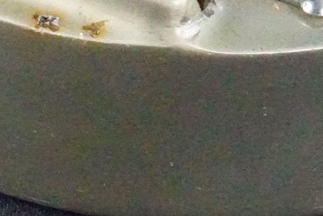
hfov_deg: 9.7
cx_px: 193
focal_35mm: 211
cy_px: -135
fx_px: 1894
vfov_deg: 6.4
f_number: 11
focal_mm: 35
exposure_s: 1/1000
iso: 51200
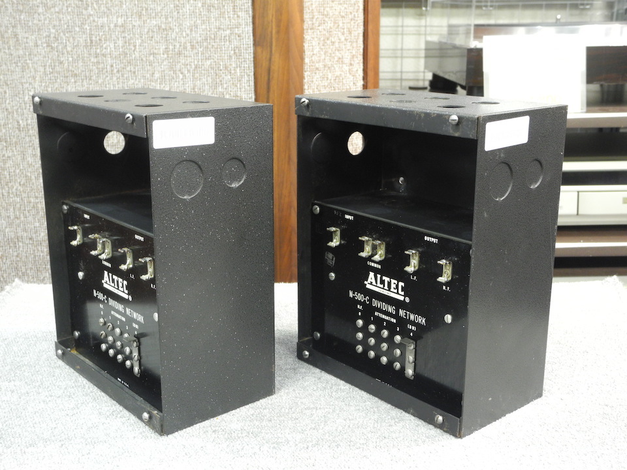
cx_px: 314
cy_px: 235
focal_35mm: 41
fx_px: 743
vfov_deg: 35.1
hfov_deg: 45.8
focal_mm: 8.8
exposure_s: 1/10.7
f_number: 3.2
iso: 400
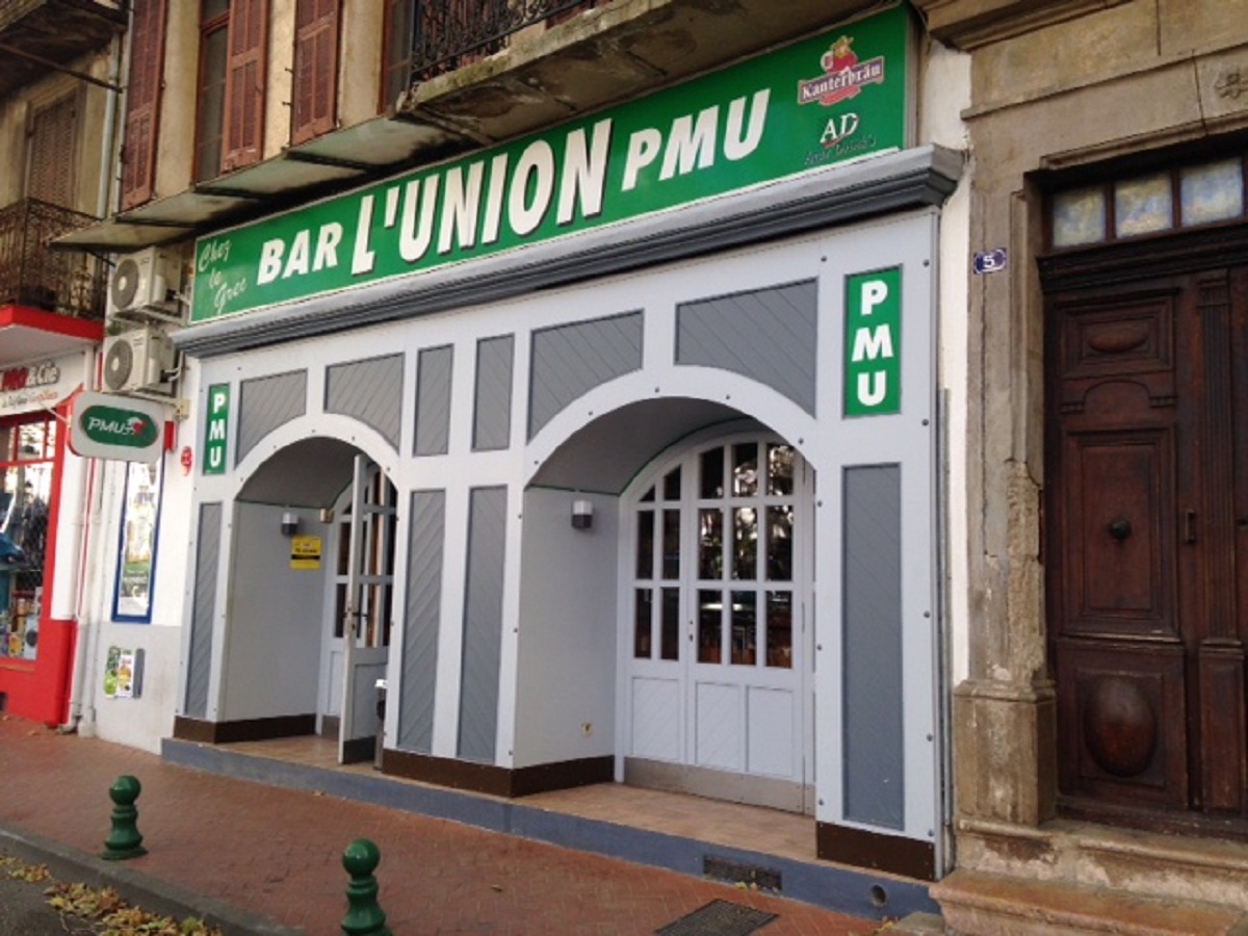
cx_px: 624
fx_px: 1190
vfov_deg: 42.9
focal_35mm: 33
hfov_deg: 55.4
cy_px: 468
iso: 50
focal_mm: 4.12
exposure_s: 1/120
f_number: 2.4
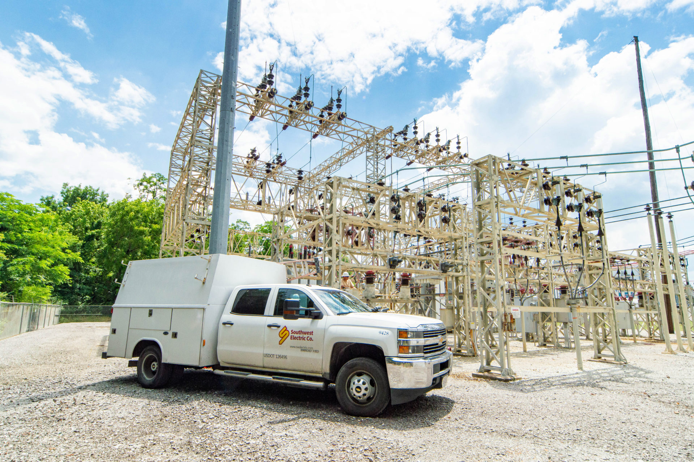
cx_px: 347
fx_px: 347
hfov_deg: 90.0
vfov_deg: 67.3
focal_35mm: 18
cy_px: 231
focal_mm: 12
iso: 400
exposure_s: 1/800
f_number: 11
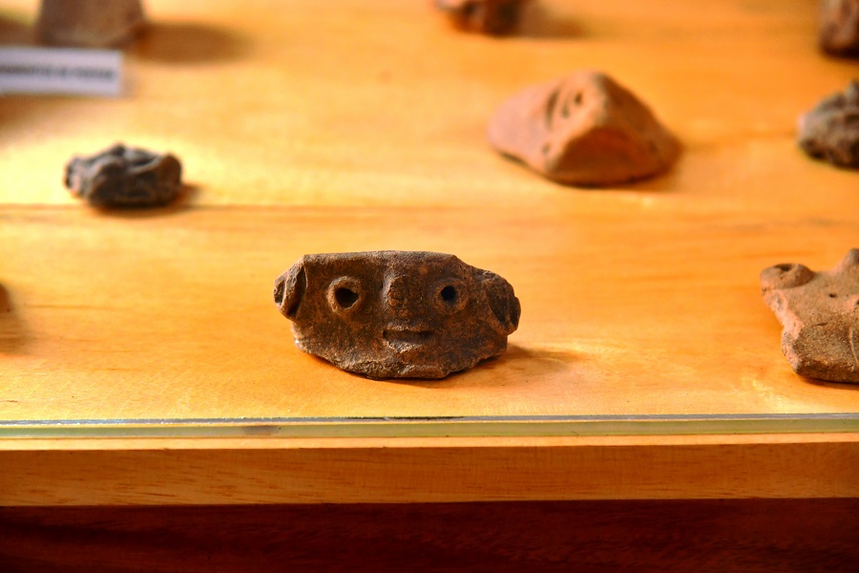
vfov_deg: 12.2
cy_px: 286
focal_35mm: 112
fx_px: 2672
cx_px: 430
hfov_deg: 18.3
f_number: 4
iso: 1600
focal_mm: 112
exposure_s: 1/200
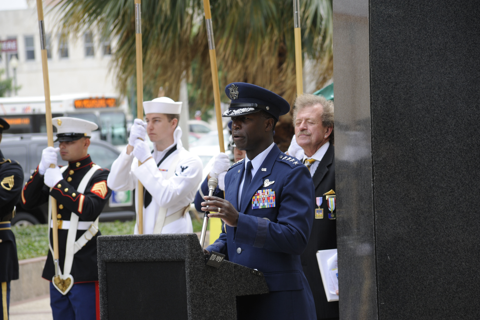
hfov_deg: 10.3
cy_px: 160
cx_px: 240
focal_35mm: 200
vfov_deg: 6.9
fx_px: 2665
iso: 640
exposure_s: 1/320
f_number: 10
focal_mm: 200
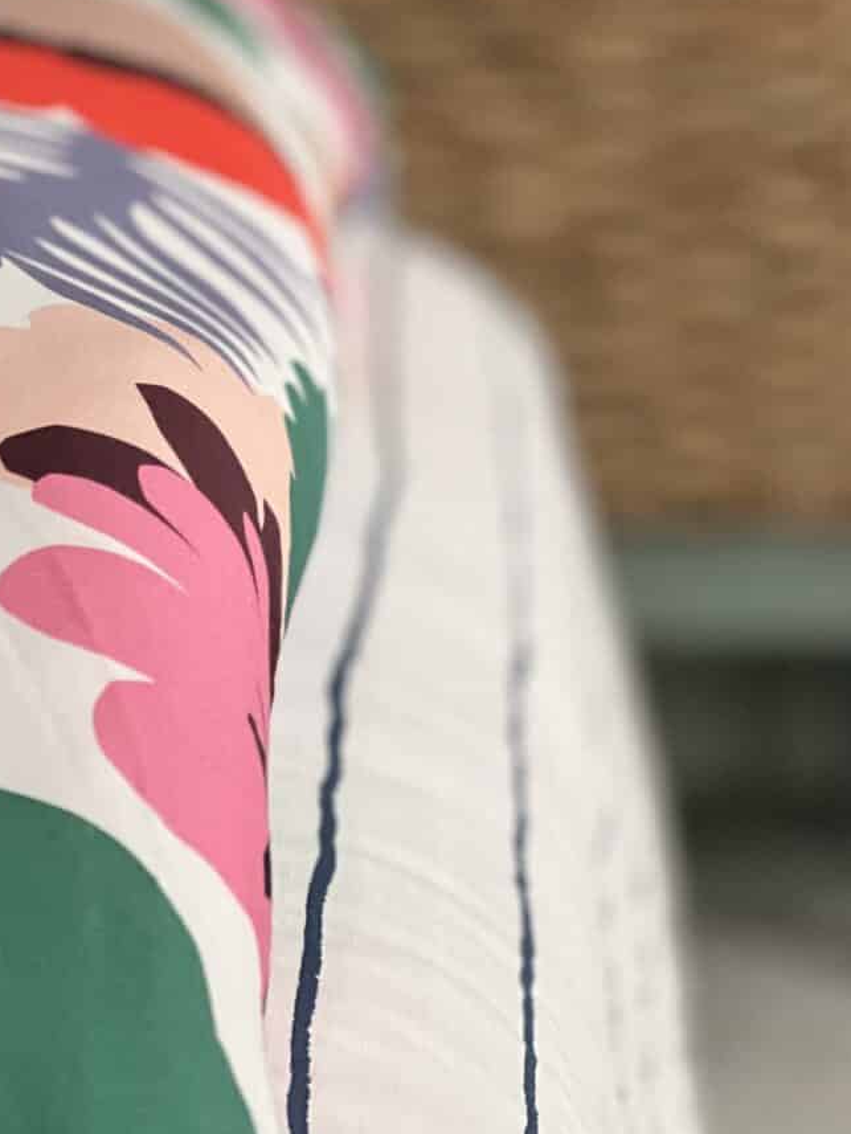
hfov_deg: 10.7
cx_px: 348
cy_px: 173
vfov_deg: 14.2
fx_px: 4522
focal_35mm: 138
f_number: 2.8
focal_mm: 9
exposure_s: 1/35
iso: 400
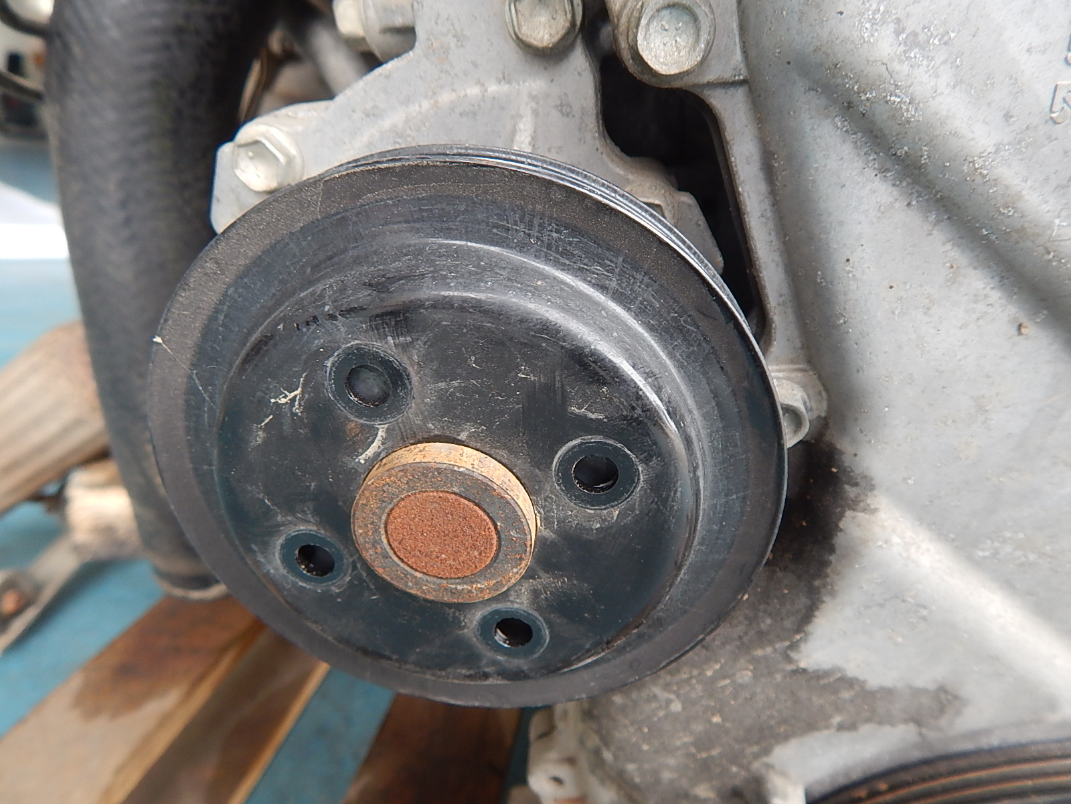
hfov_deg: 73.9
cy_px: 402
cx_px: 536
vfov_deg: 58.9
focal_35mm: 23
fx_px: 712
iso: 125
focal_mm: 4
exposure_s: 1/30
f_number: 3
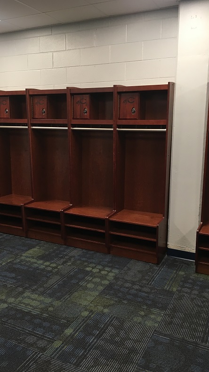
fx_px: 315
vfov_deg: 61.0
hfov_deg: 36.6
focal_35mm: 32
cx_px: 96
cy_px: 185
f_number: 2.2
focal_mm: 4.15
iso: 64
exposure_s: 1/30
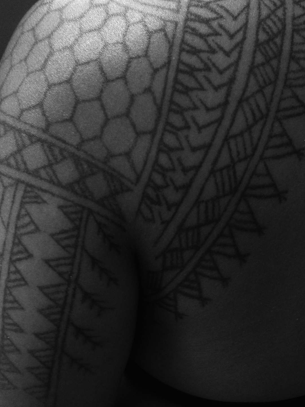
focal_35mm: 41
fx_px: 482
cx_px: 155
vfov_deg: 45.7
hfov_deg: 35.1
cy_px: 189
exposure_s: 1/20
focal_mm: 4.12
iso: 320
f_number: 2.4
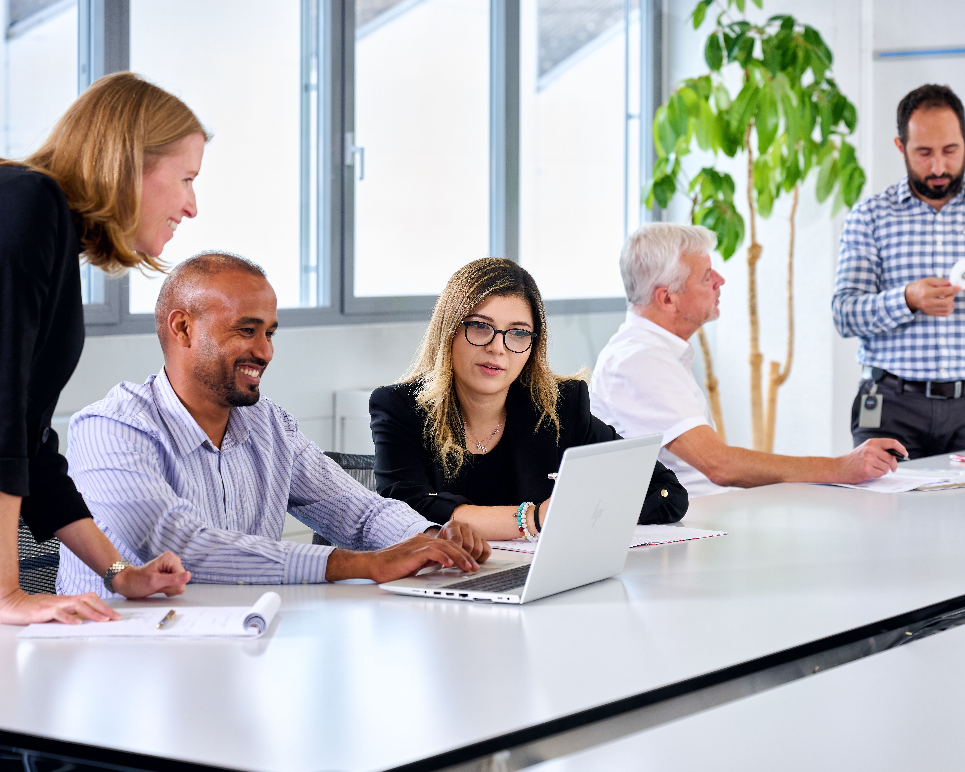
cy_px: 386
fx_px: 2256
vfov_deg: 19.4
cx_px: 550
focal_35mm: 79
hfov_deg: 24.1
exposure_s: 1/125
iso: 400
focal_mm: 70
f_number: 4
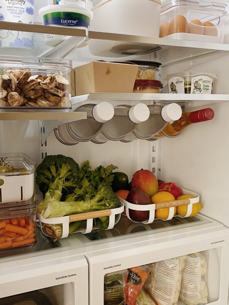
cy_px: 157
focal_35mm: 36
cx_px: 104
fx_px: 318
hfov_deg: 39.6
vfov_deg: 51.3
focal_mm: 4.25
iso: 125
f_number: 1.8
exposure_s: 1/60
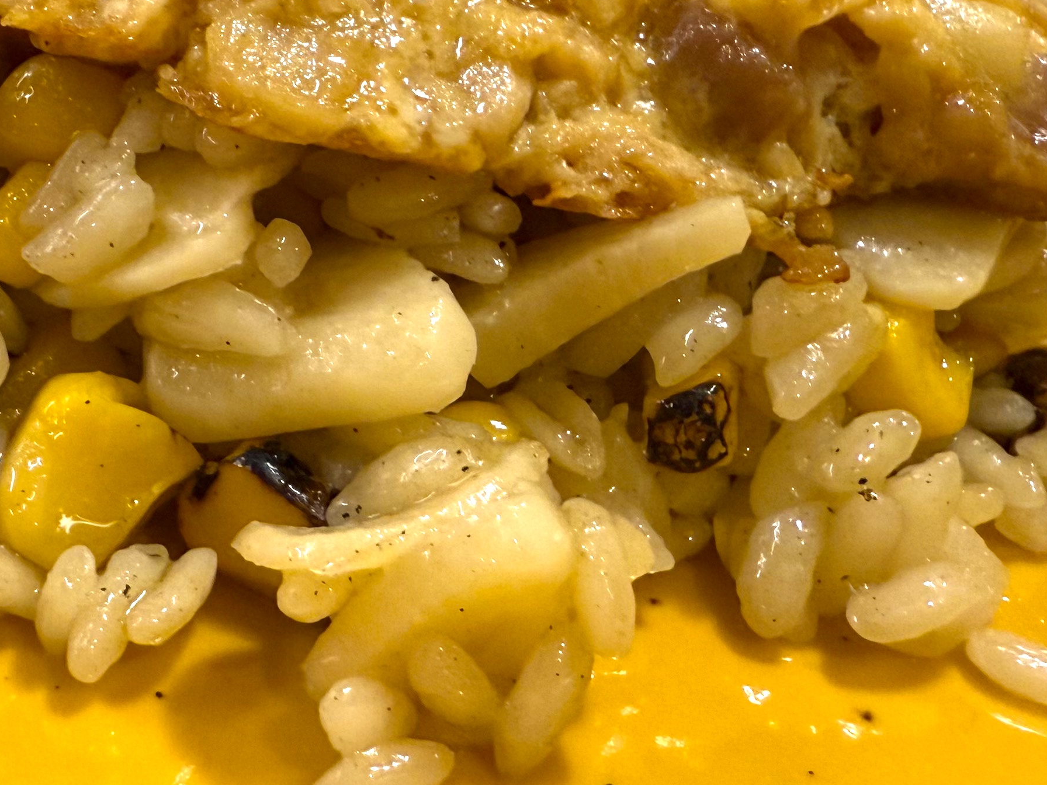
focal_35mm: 54
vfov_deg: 26.7
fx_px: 1633
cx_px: 352
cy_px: 197
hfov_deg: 35.2
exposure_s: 1/120
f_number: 2.2
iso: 400
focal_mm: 2.22
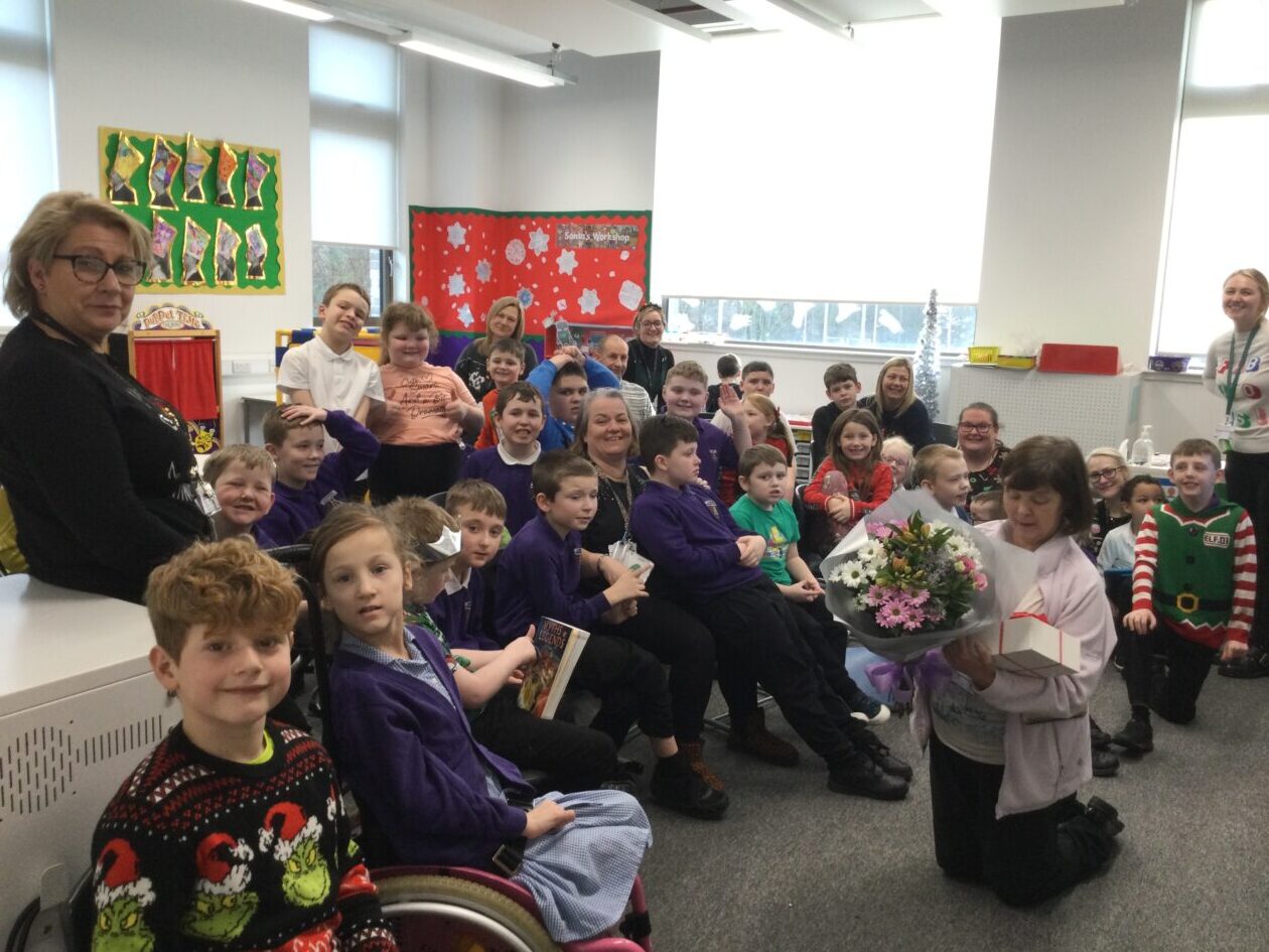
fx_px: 1136
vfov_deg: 45.4
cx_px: 634
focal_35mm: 31
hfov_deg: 58.4
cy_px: 476
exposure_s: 1/33
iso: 64
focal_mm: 3.3
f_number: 2.4
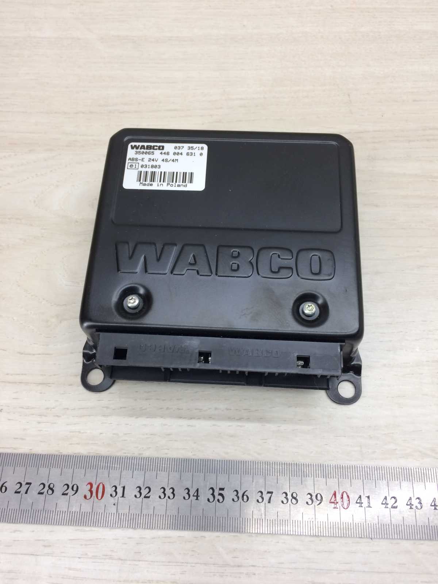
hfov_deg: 48.2
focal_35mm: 29
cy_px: 292
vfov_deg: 61.7
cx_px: 219
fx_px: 489
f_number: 2.2
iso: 40
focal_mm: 4.15
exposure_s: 1/33
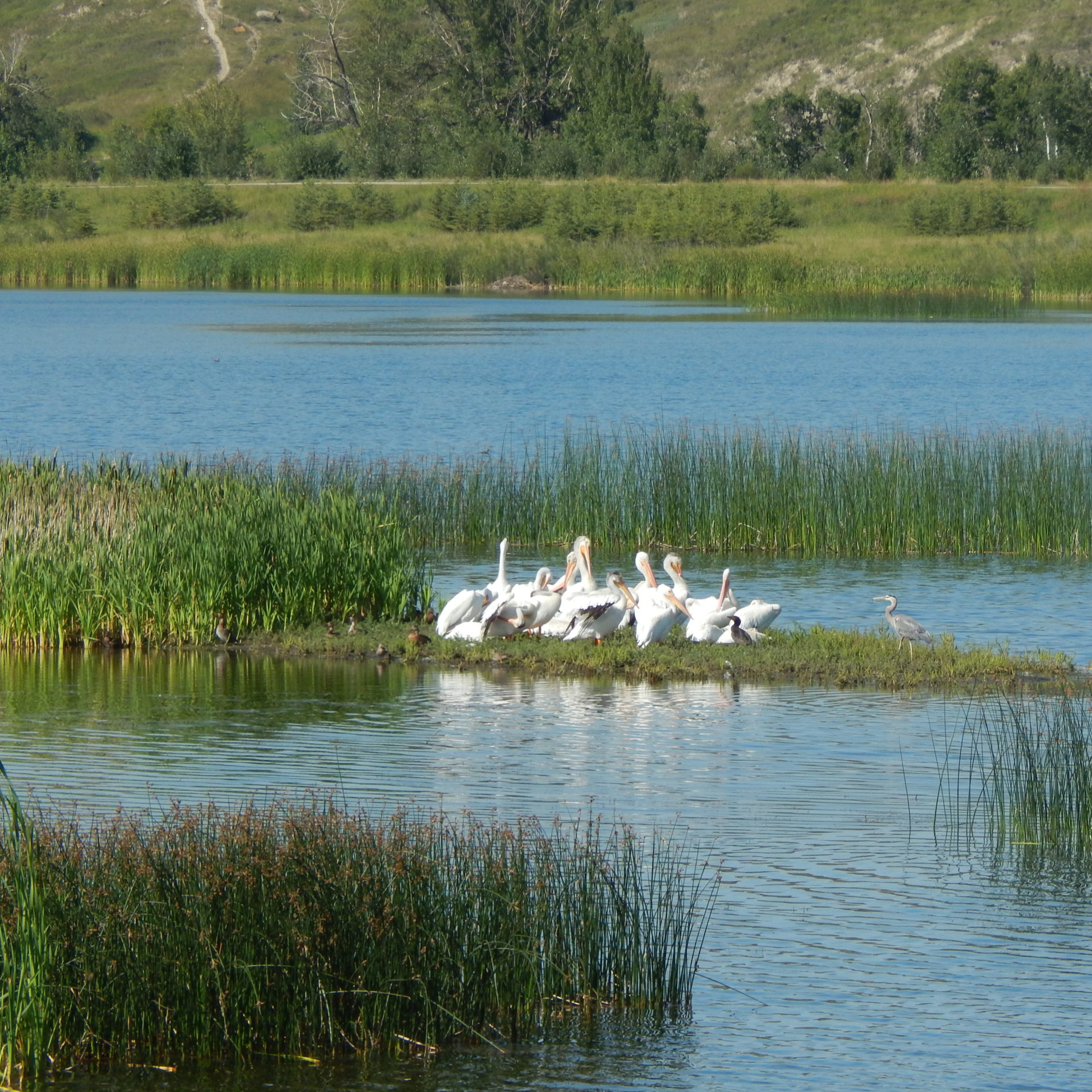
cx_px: 648
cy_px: 545
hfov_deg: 4.7
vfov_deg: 4.7
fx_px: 13420
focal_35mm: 376
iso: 125
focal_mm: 56.5
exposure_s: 1/640
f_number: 5.7
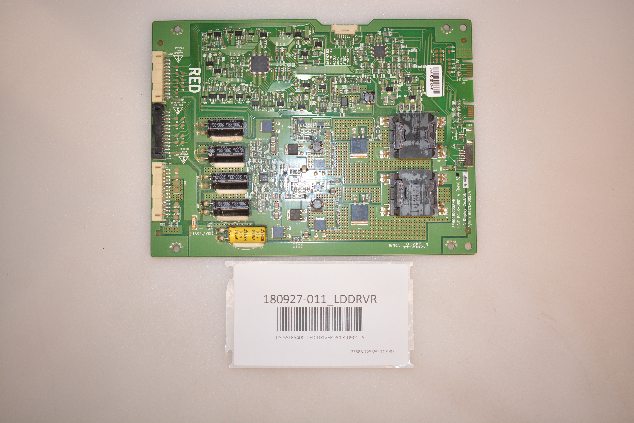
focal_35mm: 39
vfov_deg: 34.2
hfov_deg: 49.5
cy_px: 212
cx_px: 317
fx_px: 687
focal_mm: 26
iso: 800
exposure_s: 1/200
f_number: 4
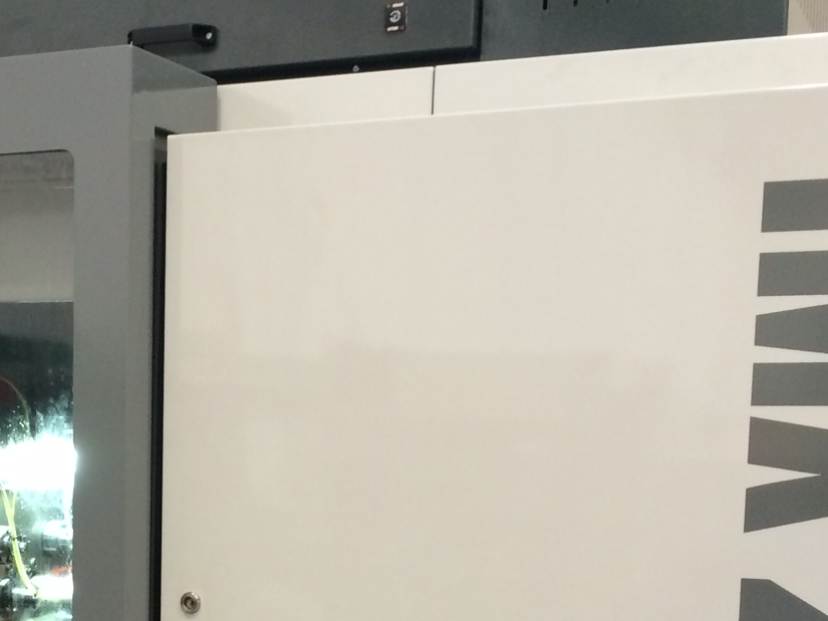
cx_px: 83
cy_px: 604
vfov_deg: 19.9
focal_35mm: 72
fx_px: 1722
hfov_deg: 26.1
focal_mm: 4.15
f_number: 2.2
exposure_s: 1/33
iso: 125
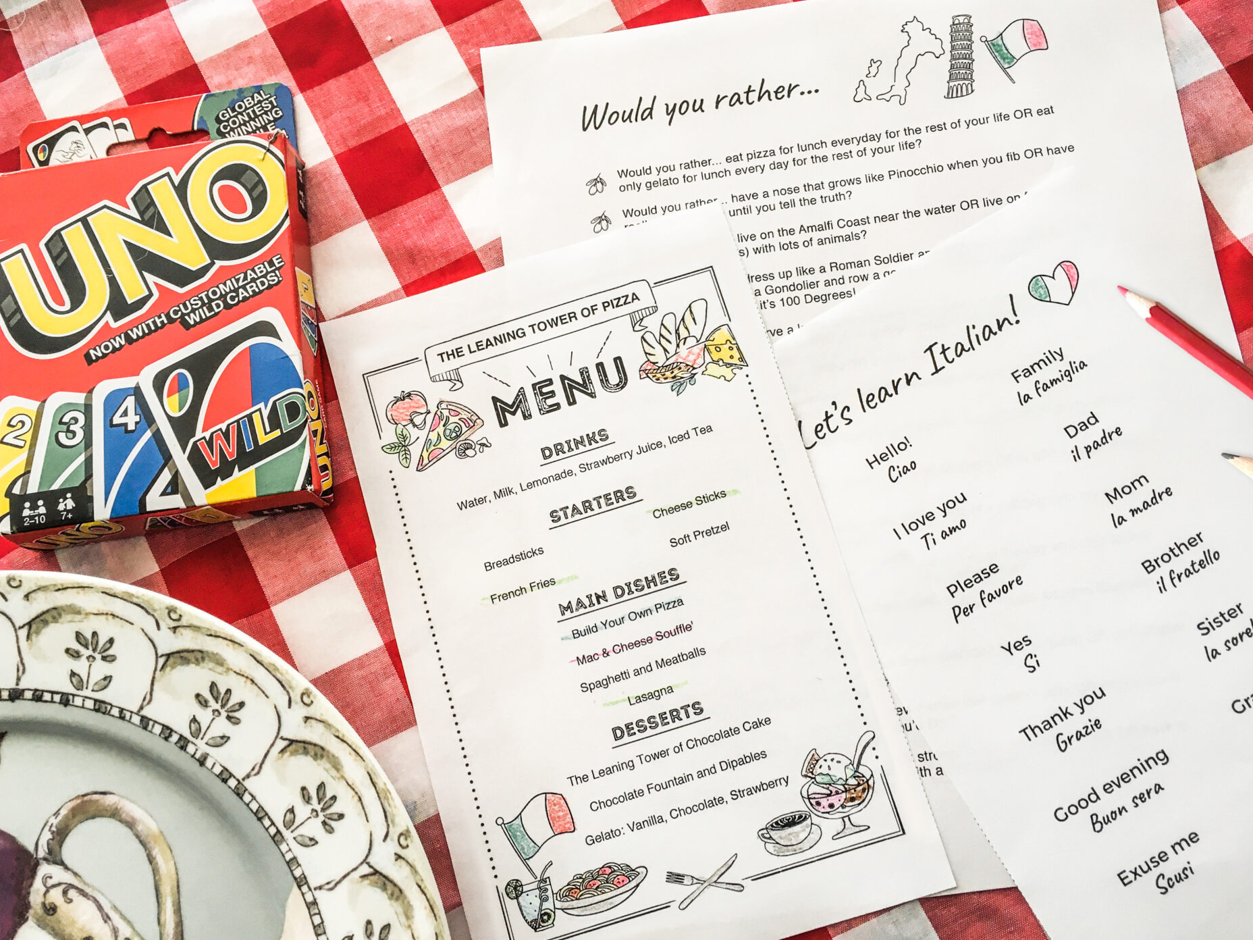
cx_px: 649
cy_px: 487
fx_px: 1158
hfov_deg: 56.8
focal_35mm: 32
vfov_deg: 44.2
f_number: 2.2
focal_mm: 4.15
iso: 50
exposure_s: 1/30
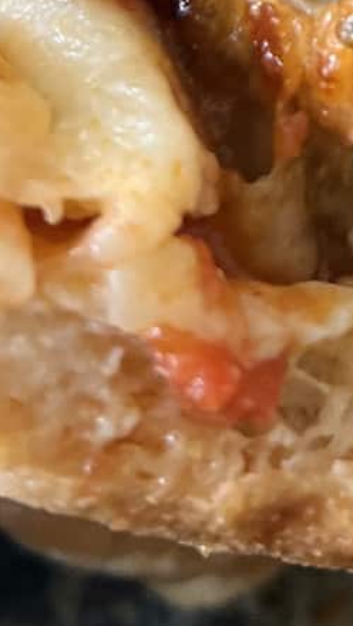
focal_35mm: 103
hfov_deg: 11.4
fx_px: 1711
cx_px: 511
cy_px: -504
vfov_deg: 17.0
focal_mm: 5.7
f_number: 1.5
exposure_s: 1/60
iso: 250
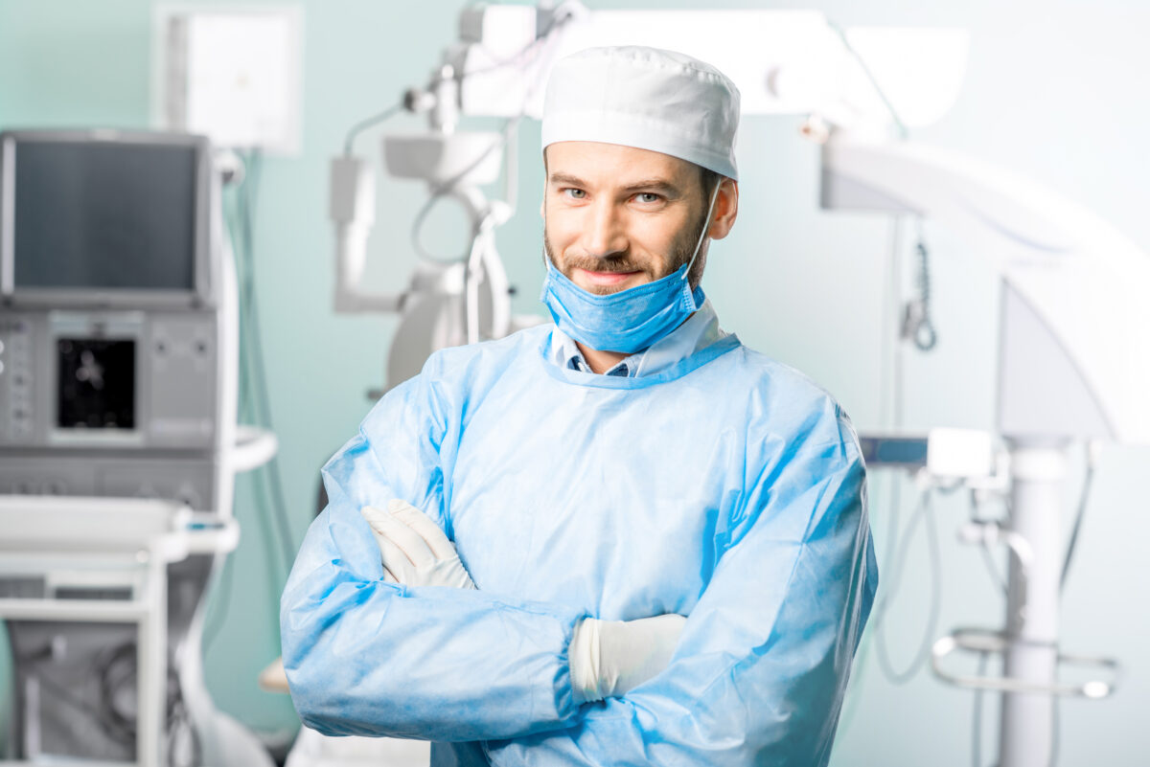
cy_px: 384
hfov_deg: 23.9
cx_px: 575
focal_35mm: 85
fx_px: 2716
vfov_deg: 16.1
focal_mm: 85
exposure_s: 1/200
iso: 100
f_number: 4
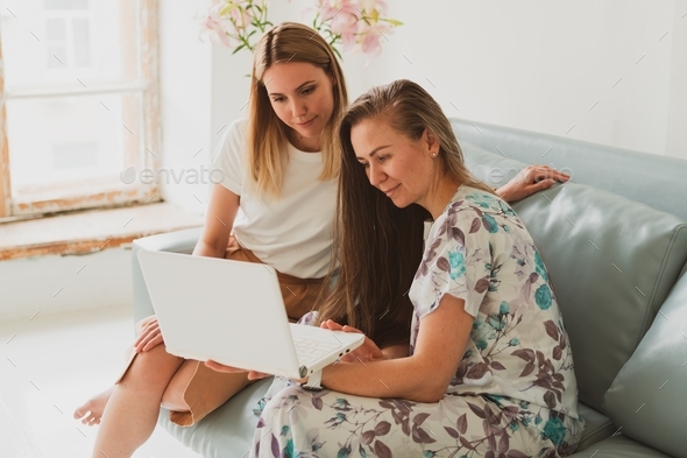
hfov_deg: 37.9
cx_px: 344
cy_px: 229
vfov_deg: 25.7
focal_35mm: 52
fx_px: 1002
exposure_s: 1/320
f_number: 2
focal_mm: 35
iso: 320
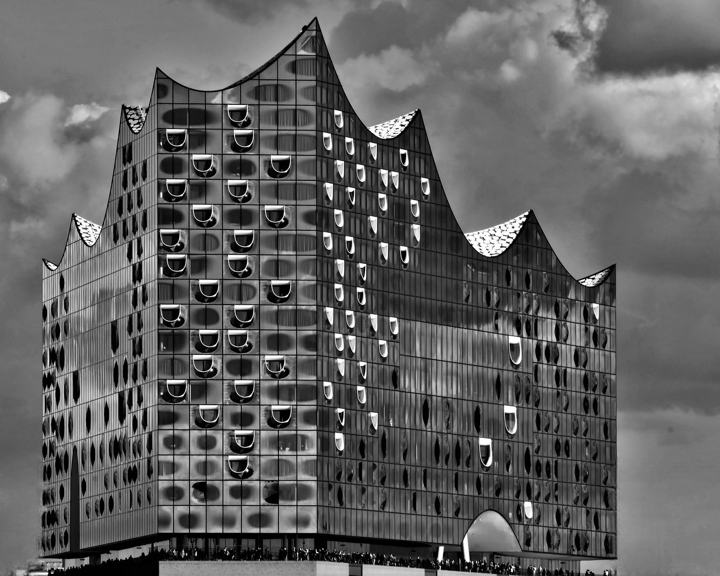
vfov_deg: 4.6
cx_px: 319
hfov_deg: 5.7
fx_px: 7224
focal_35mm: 339
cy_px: 287
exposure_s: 1/100
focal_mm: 200
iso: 100
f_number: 13
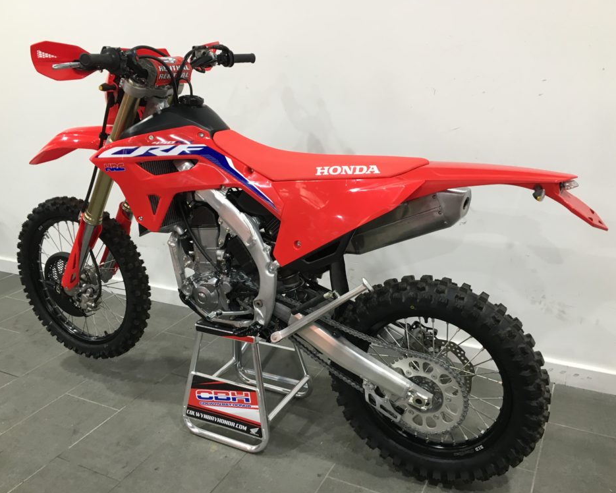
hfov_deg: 57.2
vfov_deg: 47.1
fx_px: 565
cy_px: 246
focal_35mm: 31
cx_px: 303
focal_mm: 4.15
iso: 100
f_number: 2.2
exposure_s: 1/33
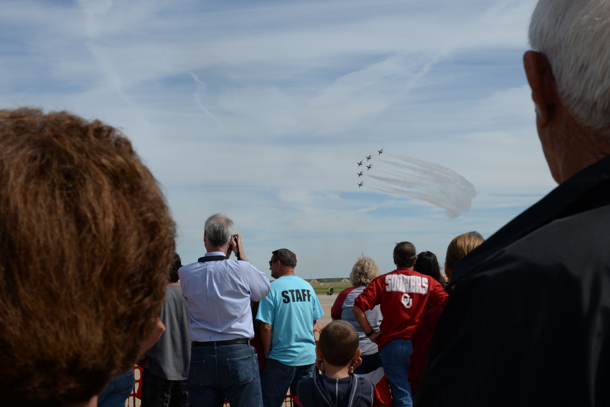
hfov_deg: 54.4
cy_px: 204
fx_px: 593
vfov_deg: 37.9
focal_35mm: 35
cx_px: 305
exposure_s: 1/125
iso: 100
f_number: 16
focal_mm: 35
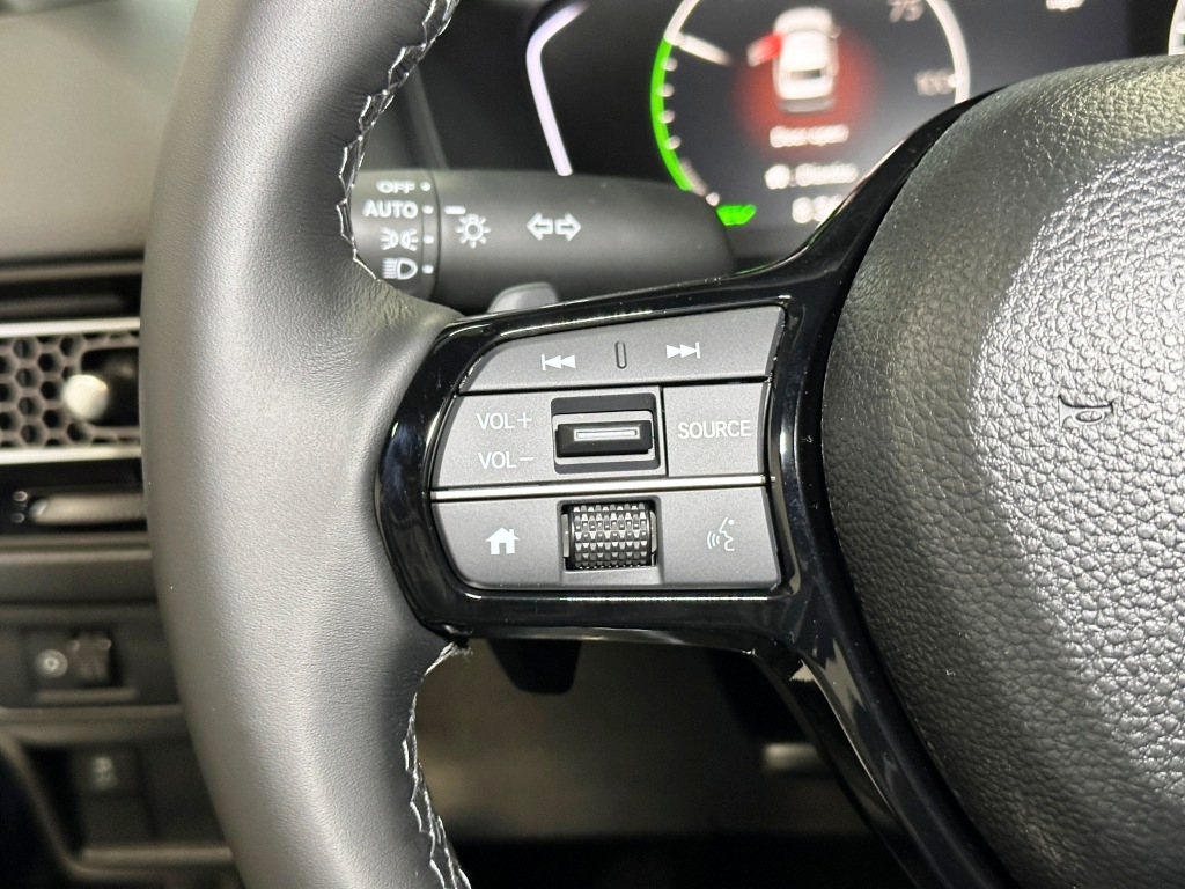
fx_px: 1643
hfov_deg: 39.7
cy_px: 444
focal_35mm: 48
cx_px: 592
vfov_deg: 30.3
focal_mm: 6.86
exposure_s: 1/40
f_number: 1.78
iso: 500
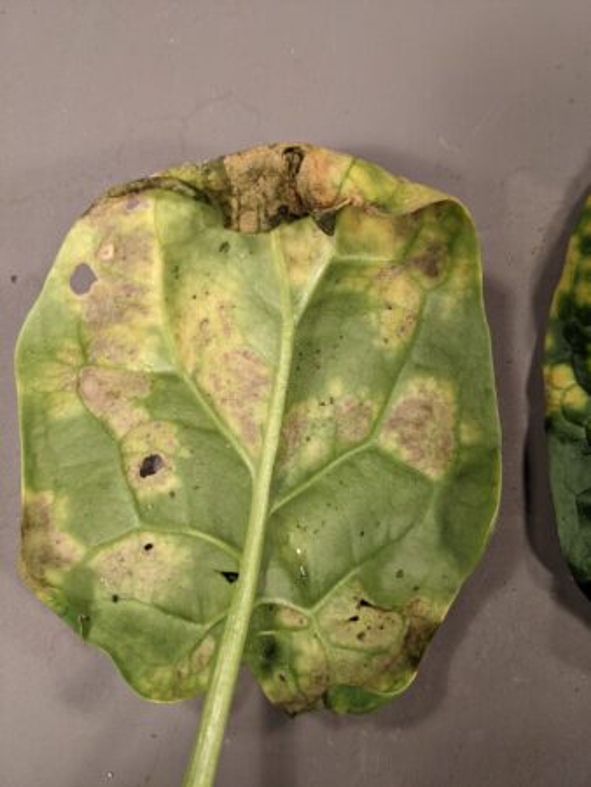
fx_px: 614
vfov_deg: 65.3
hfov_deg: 51.4
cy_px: 394
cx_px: 296
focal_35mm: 27
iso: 71
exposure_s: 1/120
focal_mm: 4.38
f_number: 1.73
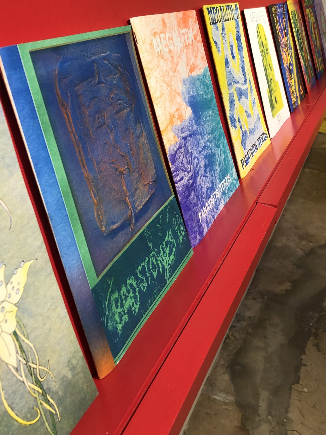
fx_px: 515
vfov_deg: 44.5
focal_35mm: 41
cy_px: 118
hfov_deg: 35.0
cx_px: 197
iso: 25
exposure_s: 1/30
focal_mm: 4
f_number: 1.8
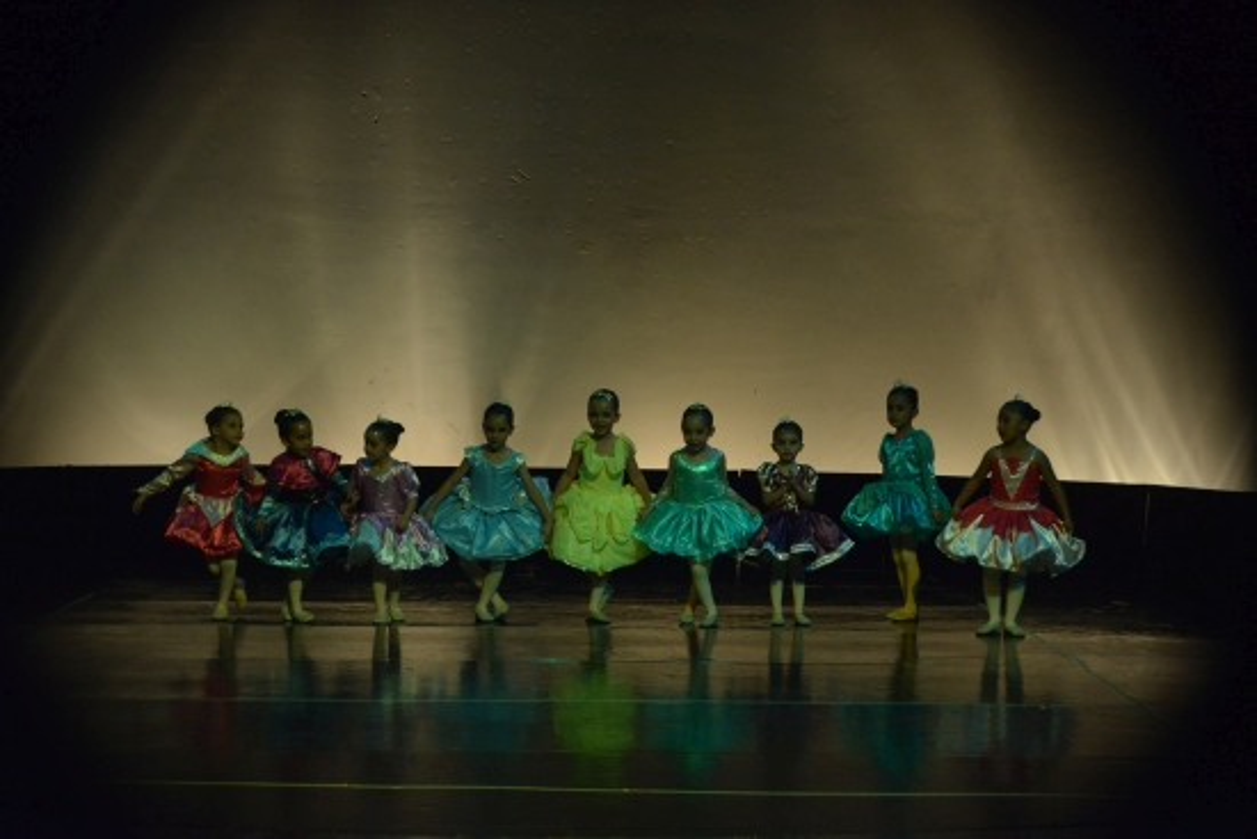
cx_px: 628
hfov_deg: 27.0
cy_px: 420
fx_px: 2619
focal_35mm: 75
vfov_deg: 18.2
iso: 3200
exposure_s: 1/320
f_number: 5
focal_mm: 75
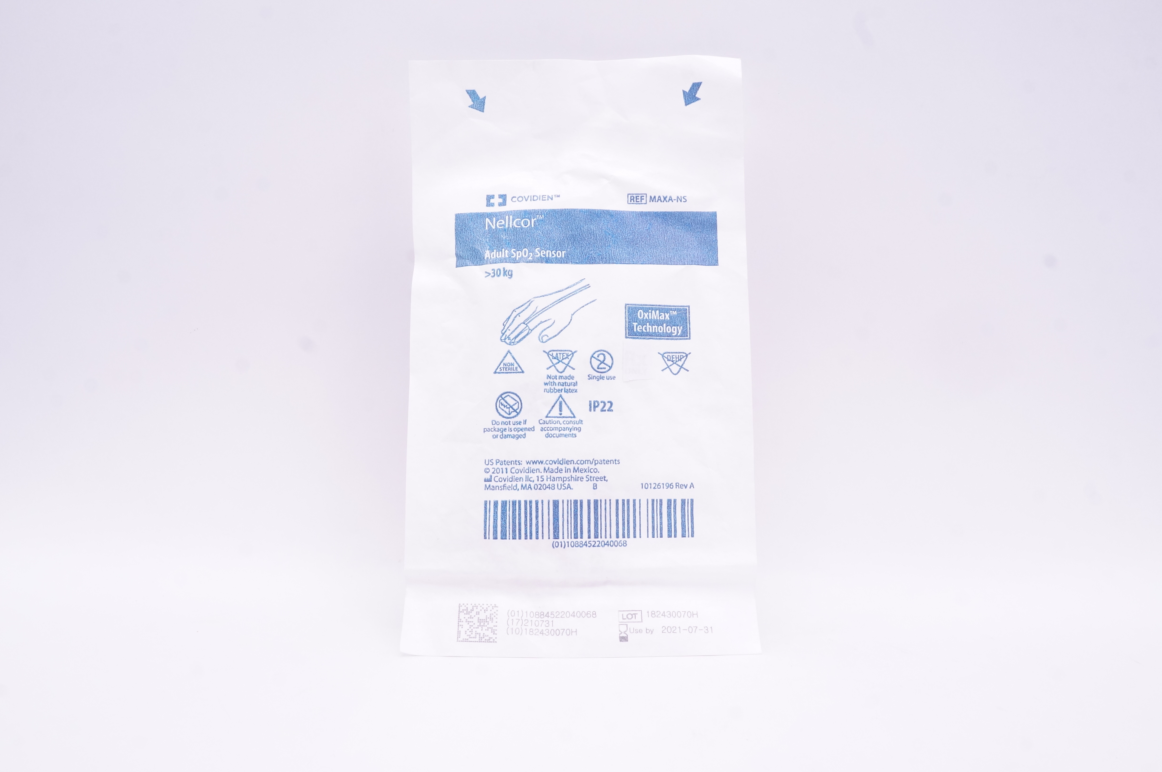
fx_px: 919
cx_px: 581
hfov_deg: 64.6
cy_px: 386
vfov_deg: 45.6
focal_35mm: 28
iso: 800
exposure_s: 1/25
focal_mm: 19
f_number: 13
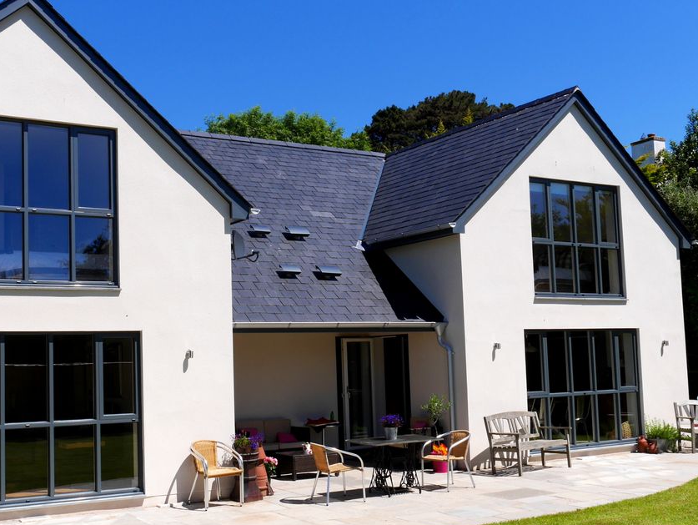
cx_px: 255
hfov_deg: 43.4
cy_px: 295
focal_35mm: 43
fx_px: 868
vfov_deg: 33.6
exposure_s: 1/400
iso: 200
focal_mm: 15
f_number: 11
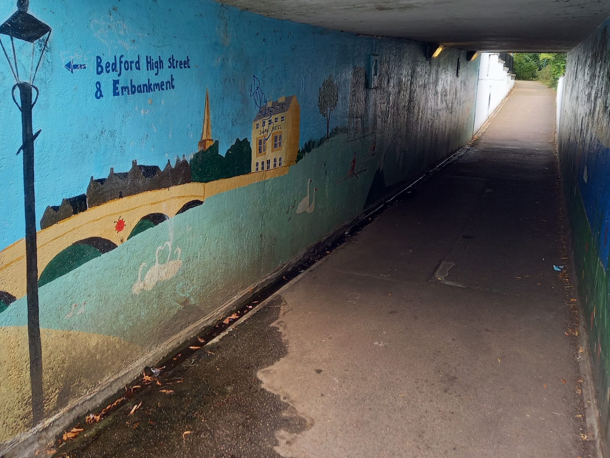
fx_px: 564
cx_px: 317
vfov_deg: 43.8
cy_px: 167
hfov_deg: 56.8
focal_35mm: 32
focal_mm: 4.65
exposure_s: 1/100
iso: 64
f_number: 1.8
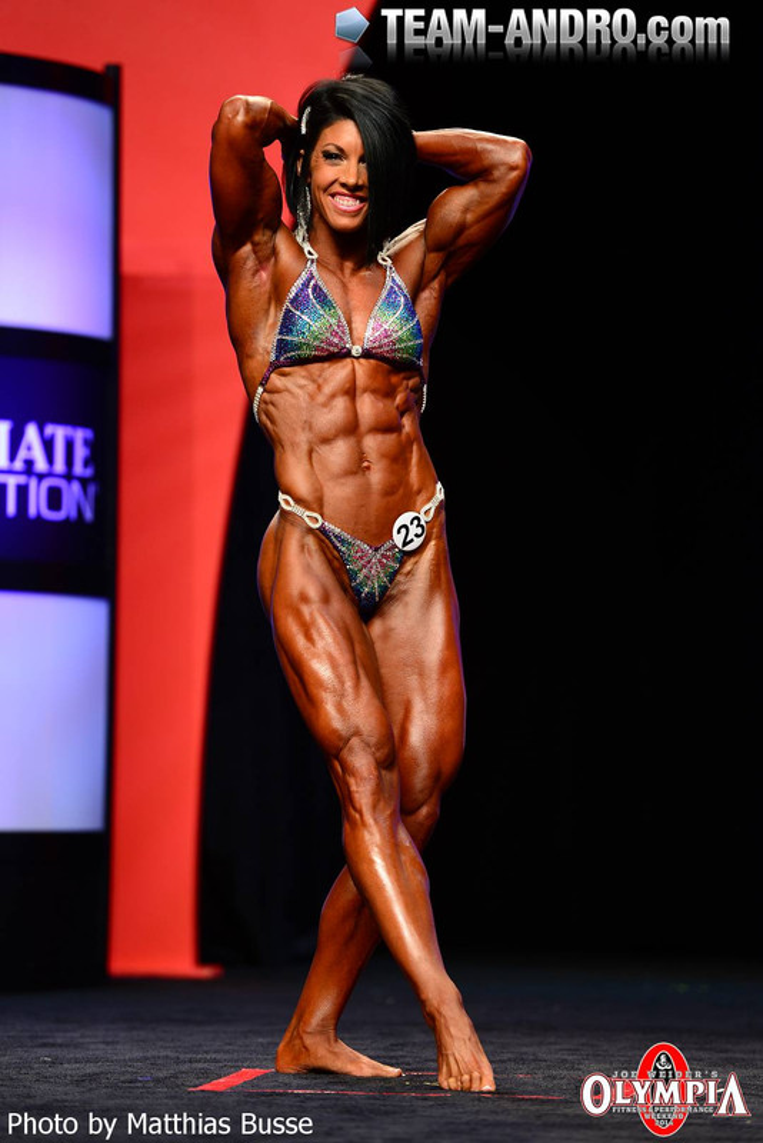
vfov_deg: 10.8
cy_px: 572
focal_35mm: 190
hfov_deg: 7.2
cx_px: 382
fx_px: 6035
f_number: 3.2
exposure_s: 1/250
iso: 640
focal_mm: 190
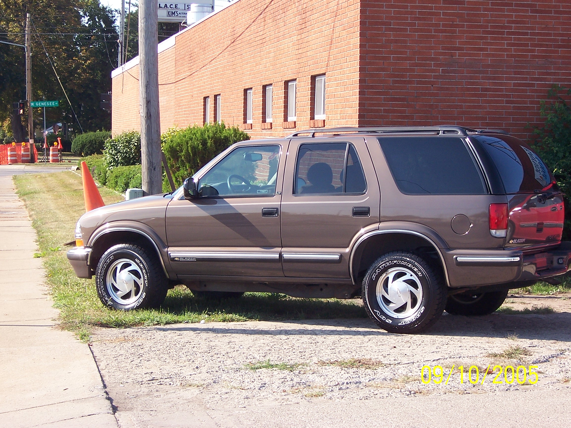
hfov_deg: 22.0
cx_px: 286
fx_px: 1468
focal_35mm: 89
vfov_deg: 16.6
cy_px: 214
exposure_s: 1/180
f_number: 5.6
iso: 80
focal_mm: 14.8
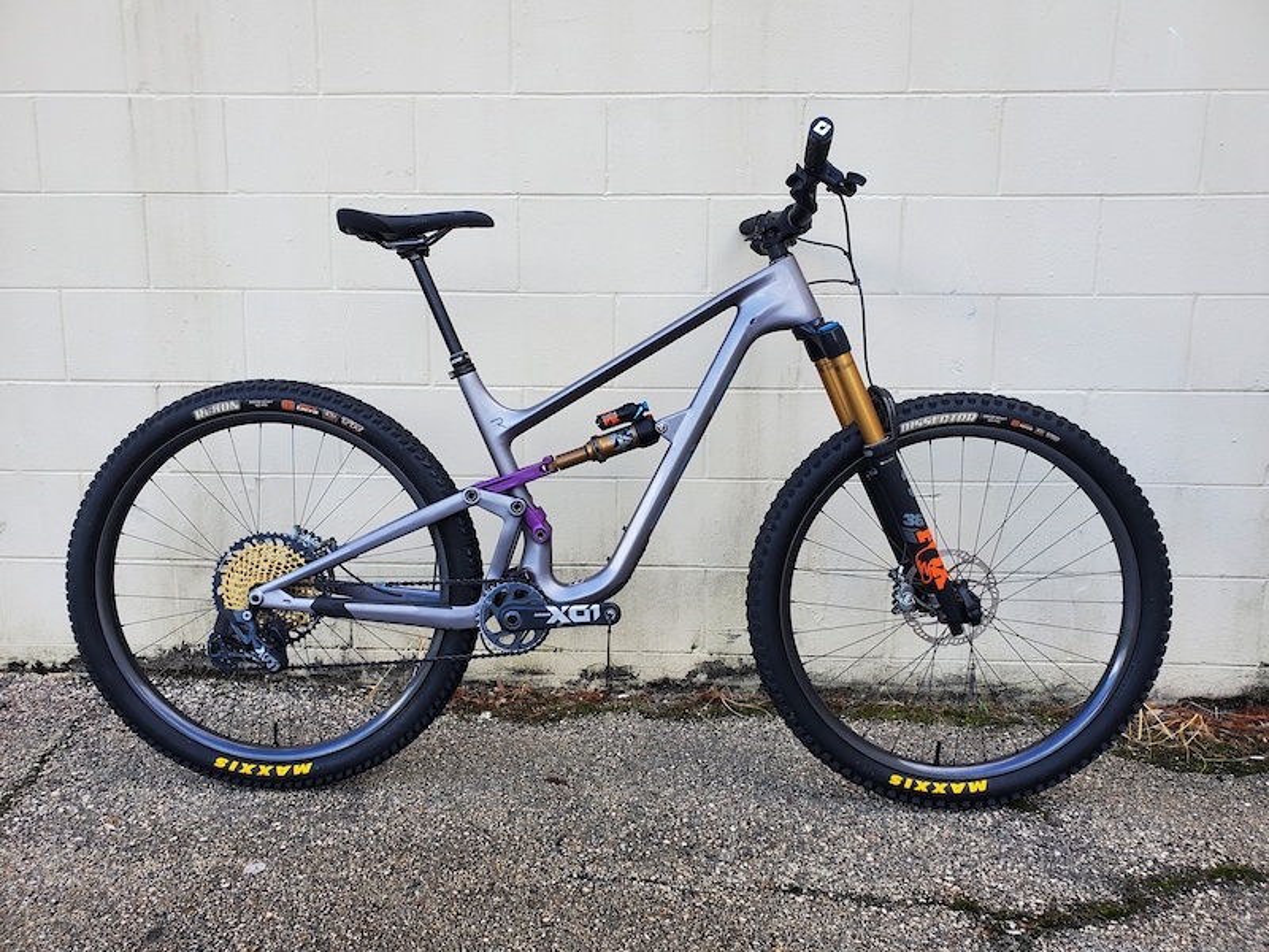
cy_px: 476
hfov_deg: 67.3
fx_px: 953
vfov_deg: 53.1
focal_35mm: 26
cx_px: 634
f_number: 2.4
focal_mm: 4.3
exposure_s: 1/120
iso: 50
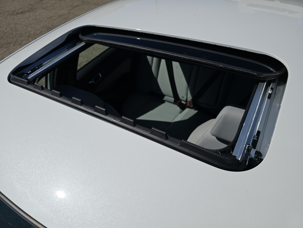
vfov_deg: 58.9
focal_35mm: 23
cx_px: 152
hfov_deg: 73.9
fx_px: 201
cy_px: 114
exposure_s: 1/2049
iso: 12
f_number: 1.7
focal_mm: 6.3
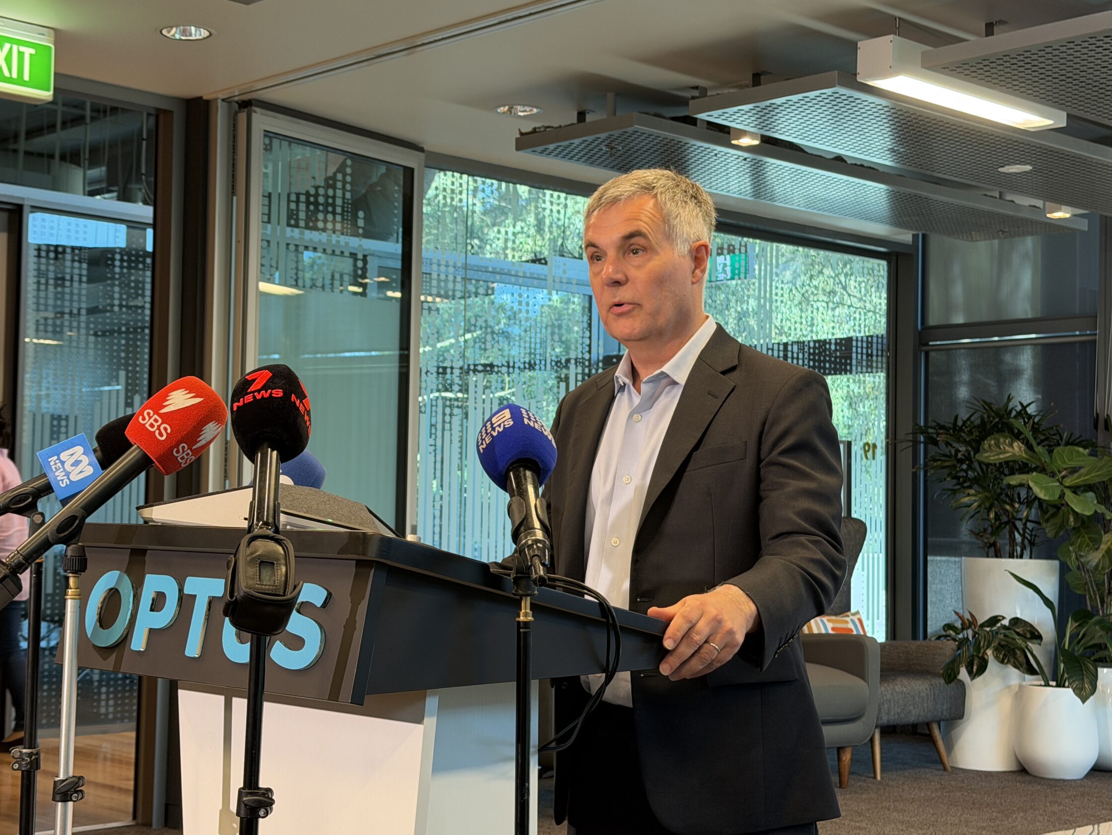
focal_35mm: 55
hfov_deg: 34.9
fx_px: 1767
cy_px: 413
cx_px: 497
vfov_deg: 26.6
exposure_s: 1/50
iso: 100
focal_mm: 6.76
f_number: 1.78
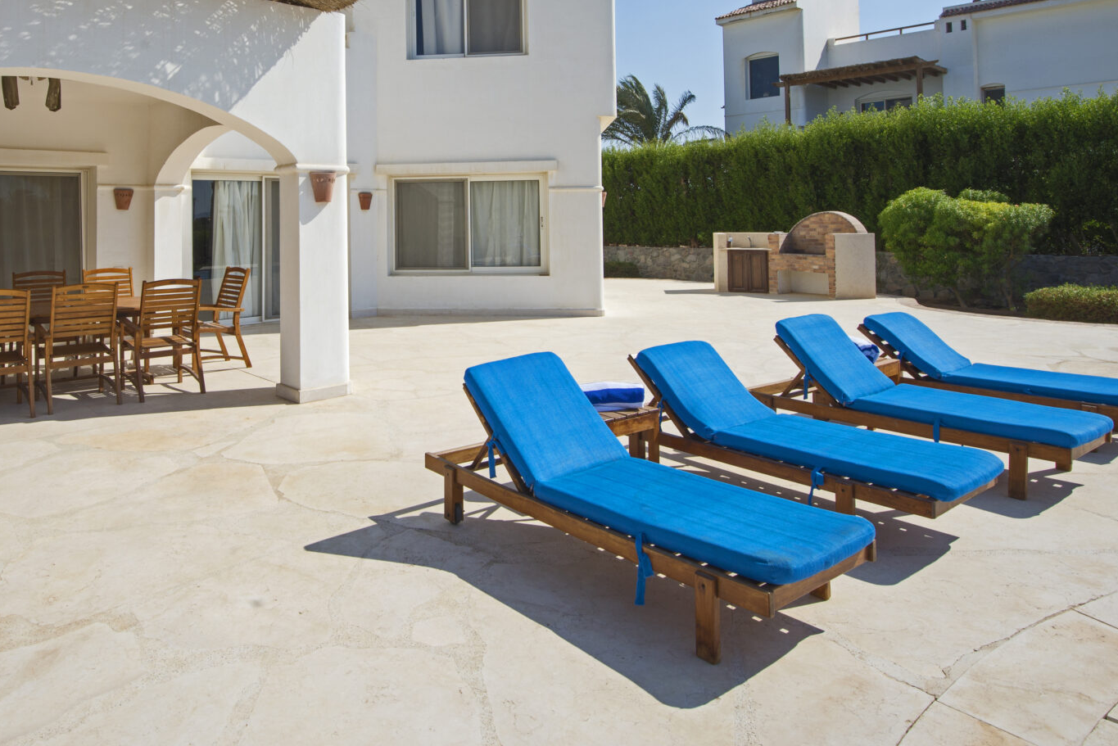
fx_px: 746
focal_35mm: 24
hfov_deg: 72.6
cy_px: 205
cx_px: 423
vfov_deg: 51.4
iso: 200
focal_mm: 16
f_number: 16
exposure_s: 1/500
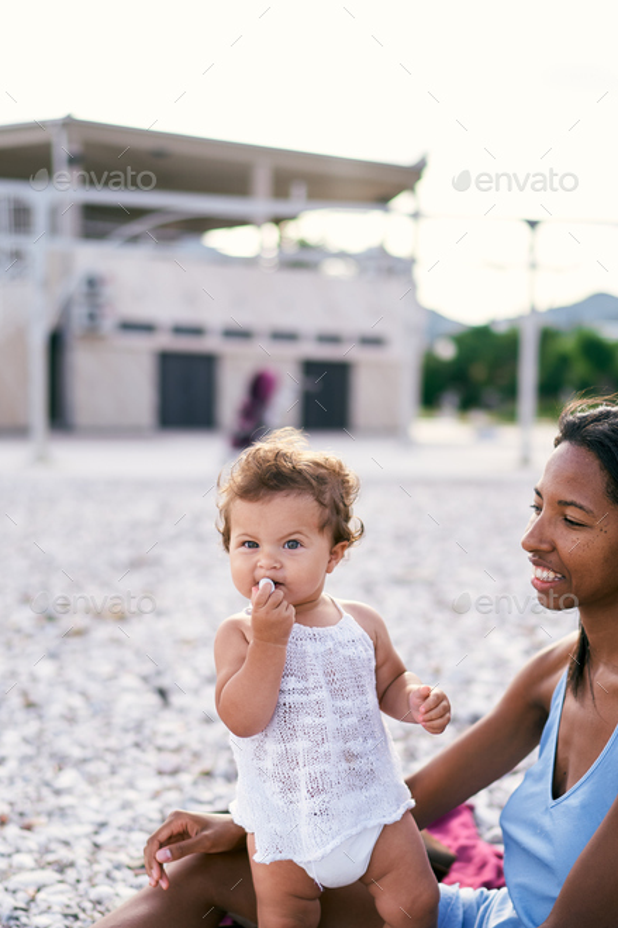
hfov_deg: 28.6
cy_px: 592
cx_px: 300
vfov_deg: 41.6
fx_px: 1211
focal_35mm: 47
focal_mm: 35
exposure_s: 1/1600
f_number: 1.4
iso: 100
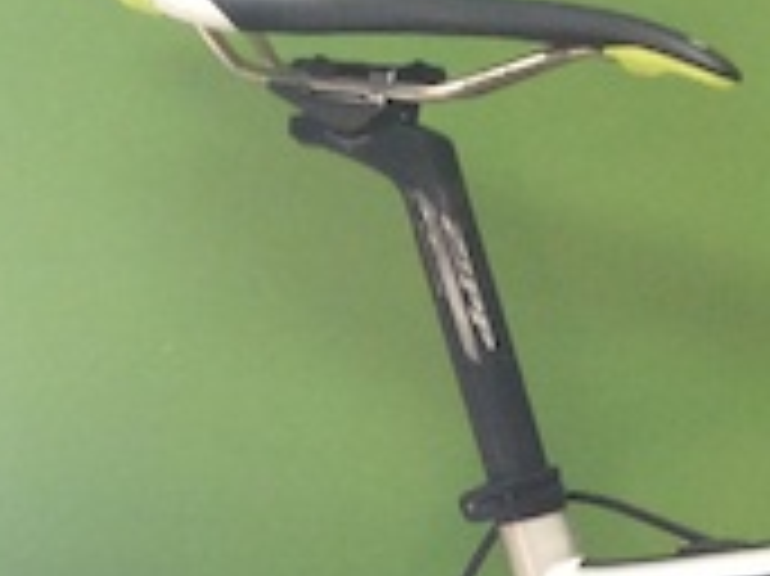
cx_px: 1067
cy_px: 1220
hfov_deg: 12.7
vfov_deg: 9.2
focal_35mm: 150
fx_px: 3334
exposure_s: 1/24
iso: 50
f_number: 2.4
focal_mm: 3.3
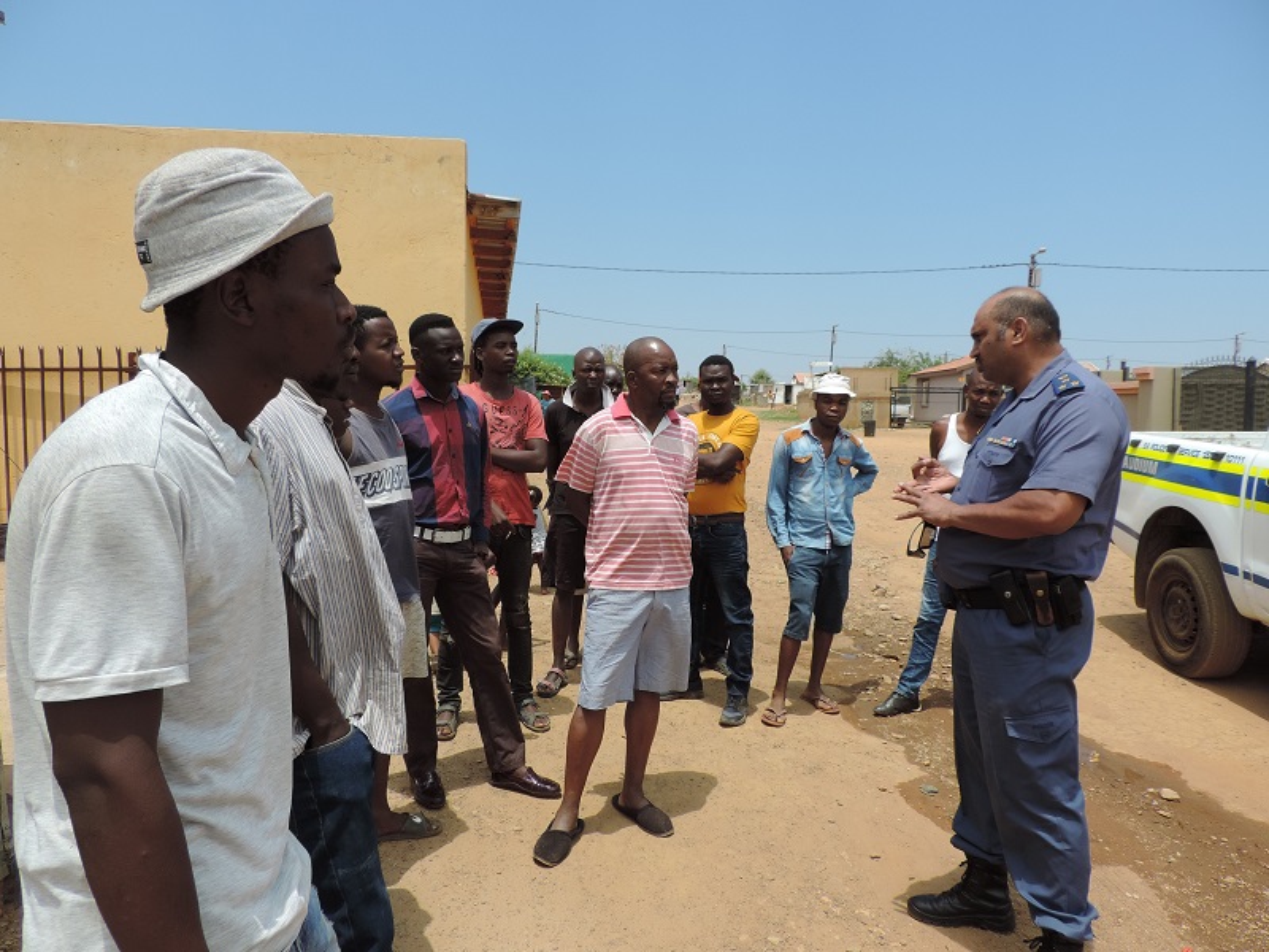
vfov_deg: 56.8
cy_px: 476
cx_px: 634
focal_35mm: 24
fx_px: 880
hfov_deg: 71.6
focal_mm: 4.3
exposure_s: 1/1000
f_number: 3
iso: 80
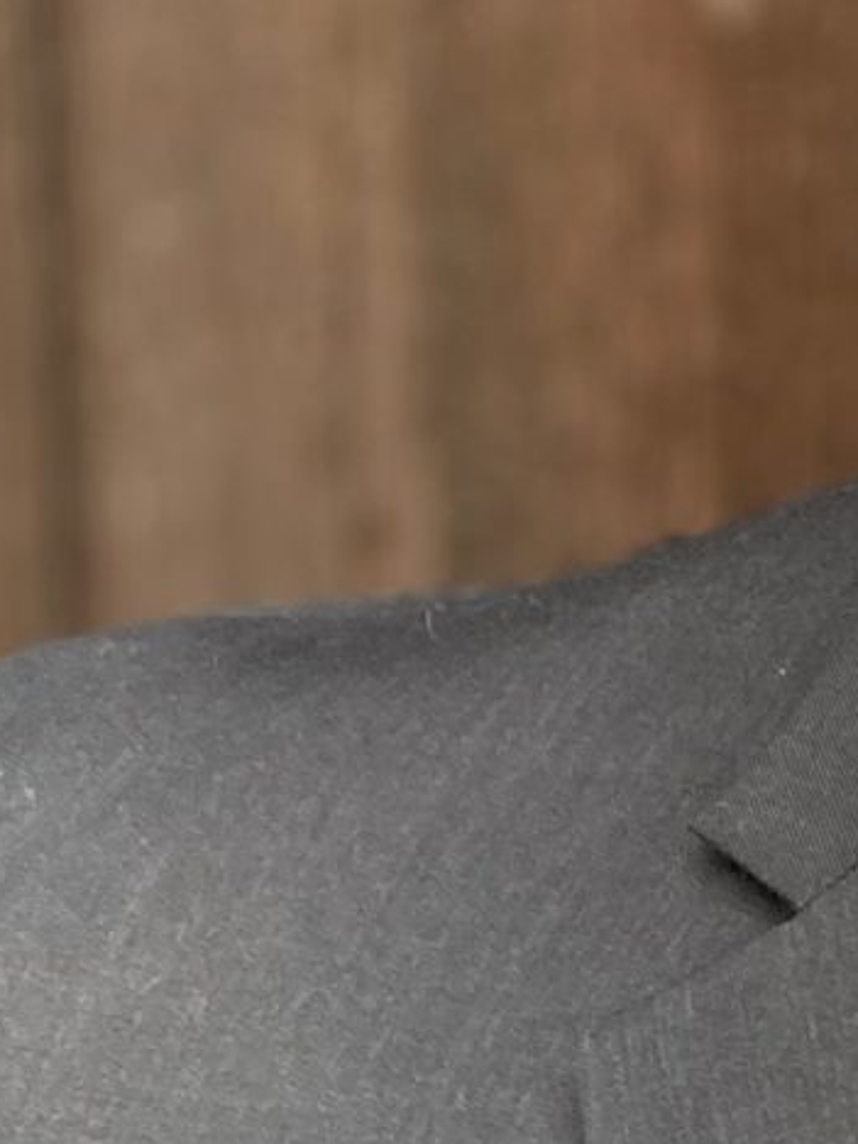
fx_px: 5056
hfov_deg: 9.1
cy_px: 775
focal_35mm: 153
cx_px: 1726
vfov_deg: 12.9
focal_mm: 3.99
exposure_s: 1/121
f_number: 1.8
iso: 25
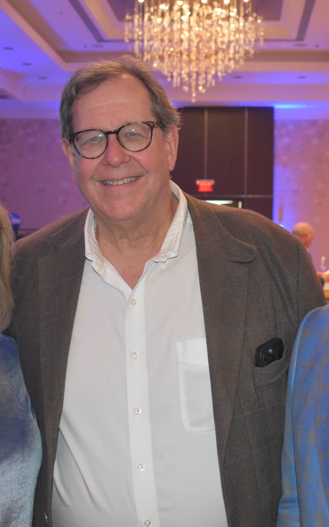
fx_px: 803
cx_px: 194
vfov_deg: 36.3
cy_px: 266
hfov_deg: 23.1
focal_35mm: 56
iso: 3600
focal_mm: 24
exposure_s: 1/60
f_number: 4
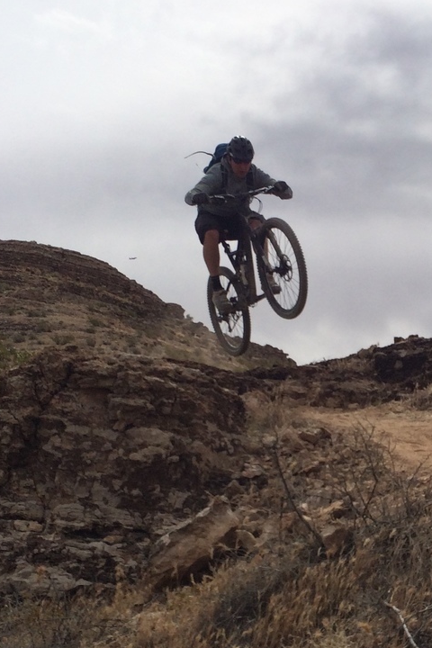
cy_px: 429
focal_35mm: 65
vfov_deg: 30.7
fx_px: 1170
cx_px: 379
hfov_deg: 20.5
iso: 40
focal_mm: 4.12
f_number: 2.2
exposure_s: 1/6849
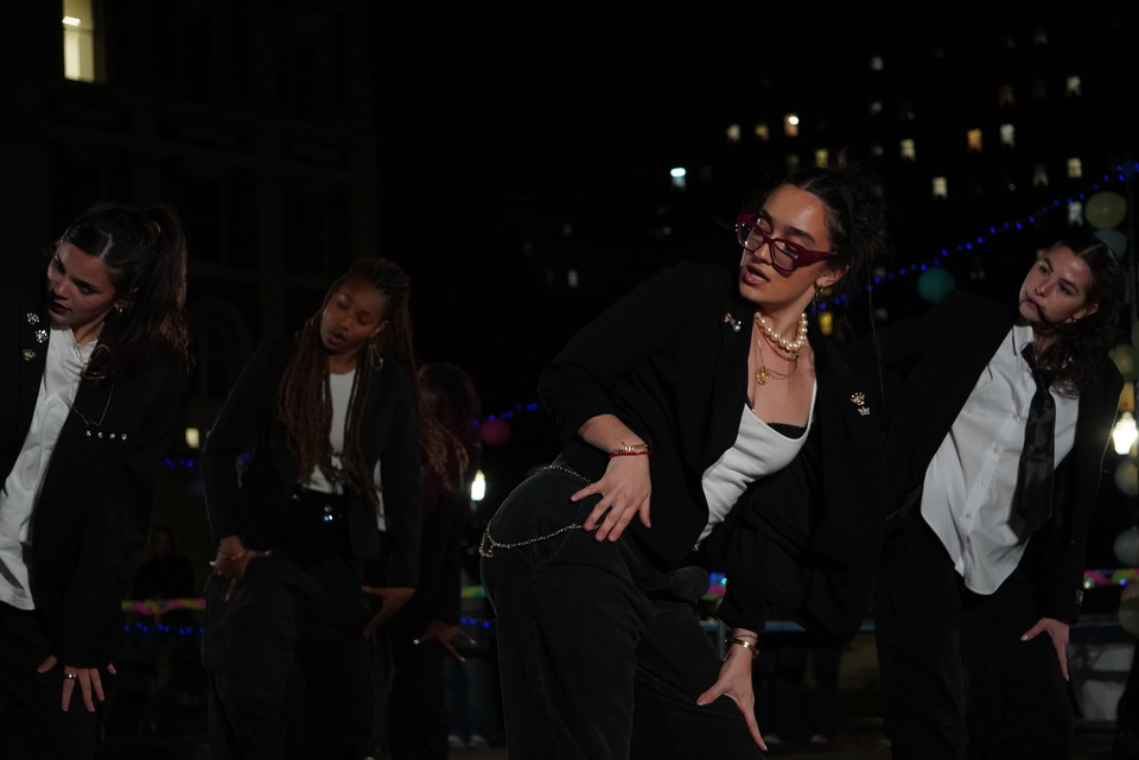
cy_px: 380
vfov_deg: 15.4
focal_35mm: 88
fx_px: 2800
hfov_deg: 23.0
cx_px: 570
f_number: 4.5
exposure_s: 1/200
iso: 3200
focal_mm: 59
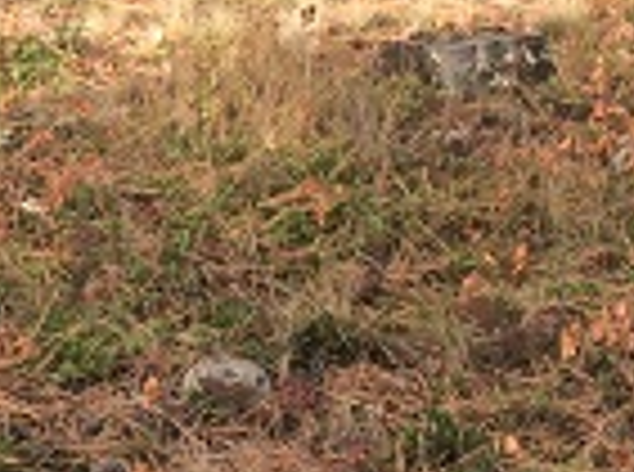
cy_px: -196
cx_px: -220
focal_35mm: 134
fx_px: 2448
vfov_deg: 10.7
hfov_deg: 14.1
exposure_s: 1/273
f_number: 2.2
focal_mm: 4.15
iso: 32
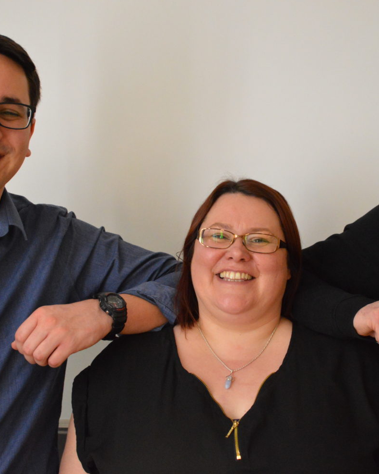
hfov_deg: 16.4
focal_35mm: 94
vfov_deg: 20.4
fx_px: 1318
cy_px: 237
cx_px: 234
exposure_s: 1/80
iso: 3200
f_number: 5.3
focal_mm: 44
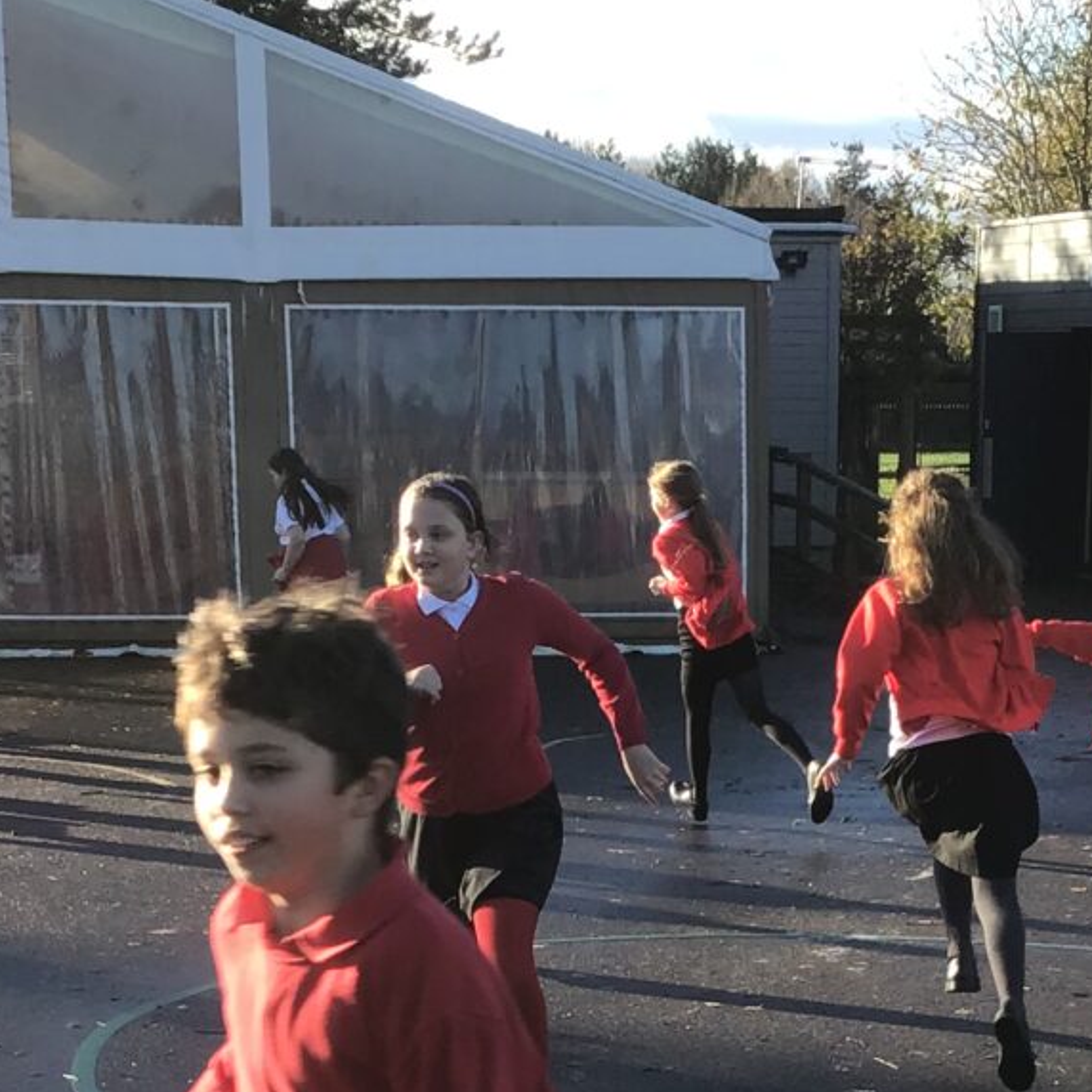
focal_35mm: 92
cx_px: 689
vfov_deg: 18.2
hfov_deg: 18.8
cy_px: 1189
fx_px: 3284
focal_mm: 3.3
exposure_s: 1/284
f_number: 2.4
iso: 25
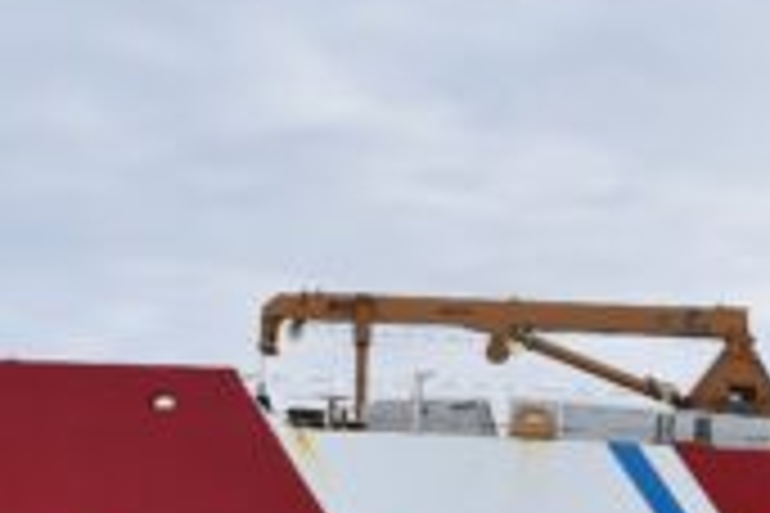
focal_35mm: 121
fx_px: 2588
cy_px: 364
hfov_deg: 16.7
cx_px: 716
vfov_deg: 11.3
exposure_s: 1/400
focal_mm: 18
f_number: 10
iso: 100
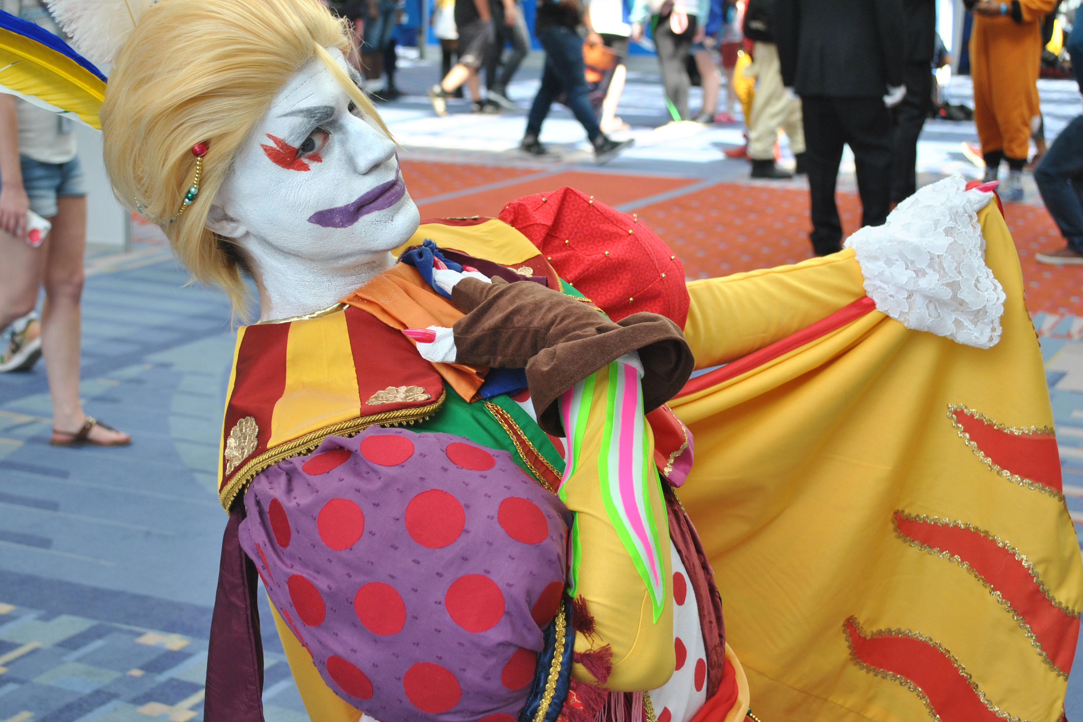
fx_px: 1895
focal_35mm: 63
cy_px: 343
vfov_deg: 21.6
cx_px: 468
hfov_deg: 31.9
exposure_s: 1/100
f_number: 5
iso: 200
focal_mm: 36
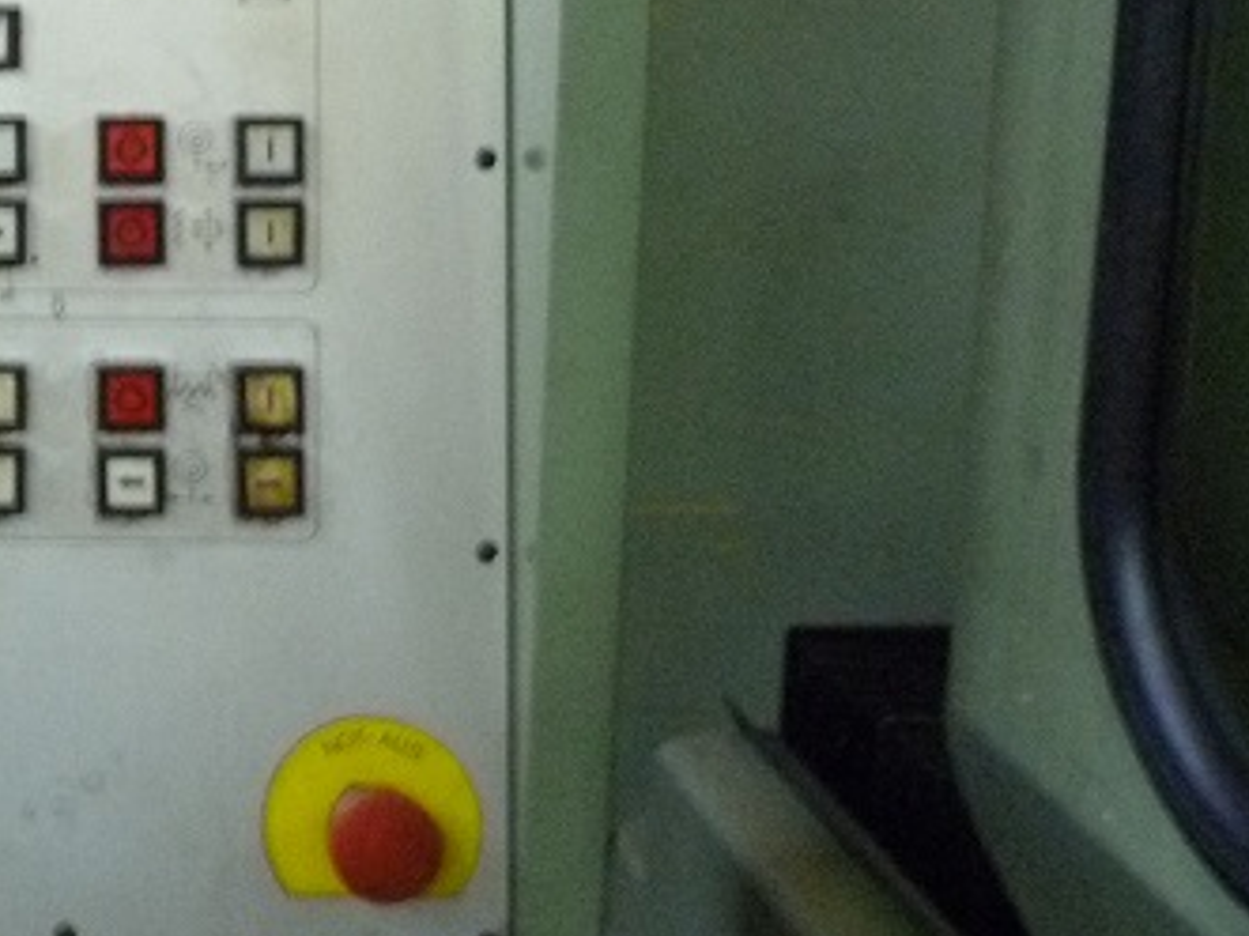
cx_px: -185
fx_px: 2092
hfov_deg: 29.4
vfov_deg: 24.2
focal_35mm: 58
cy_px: 30
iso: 800
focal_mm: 4.5
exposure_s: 1/8
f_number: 2.8
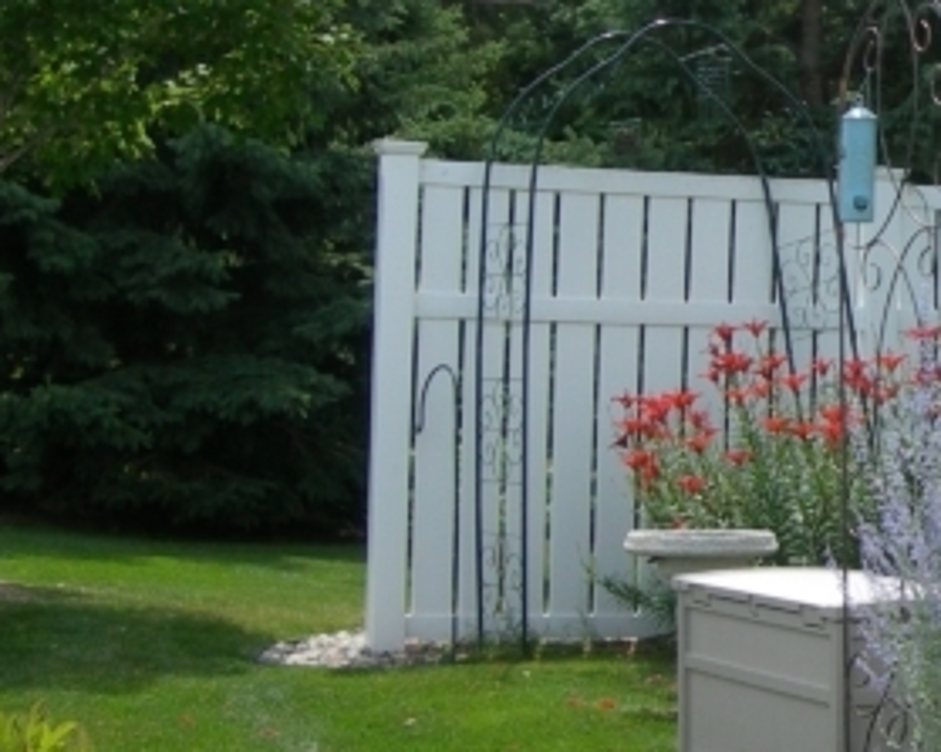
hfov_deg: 18.0
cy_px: 202
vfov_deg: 15.0
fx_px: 2840
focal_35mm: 102
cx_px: 1089
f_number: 4.8
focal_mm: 7.8
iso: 50
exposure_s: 1/265
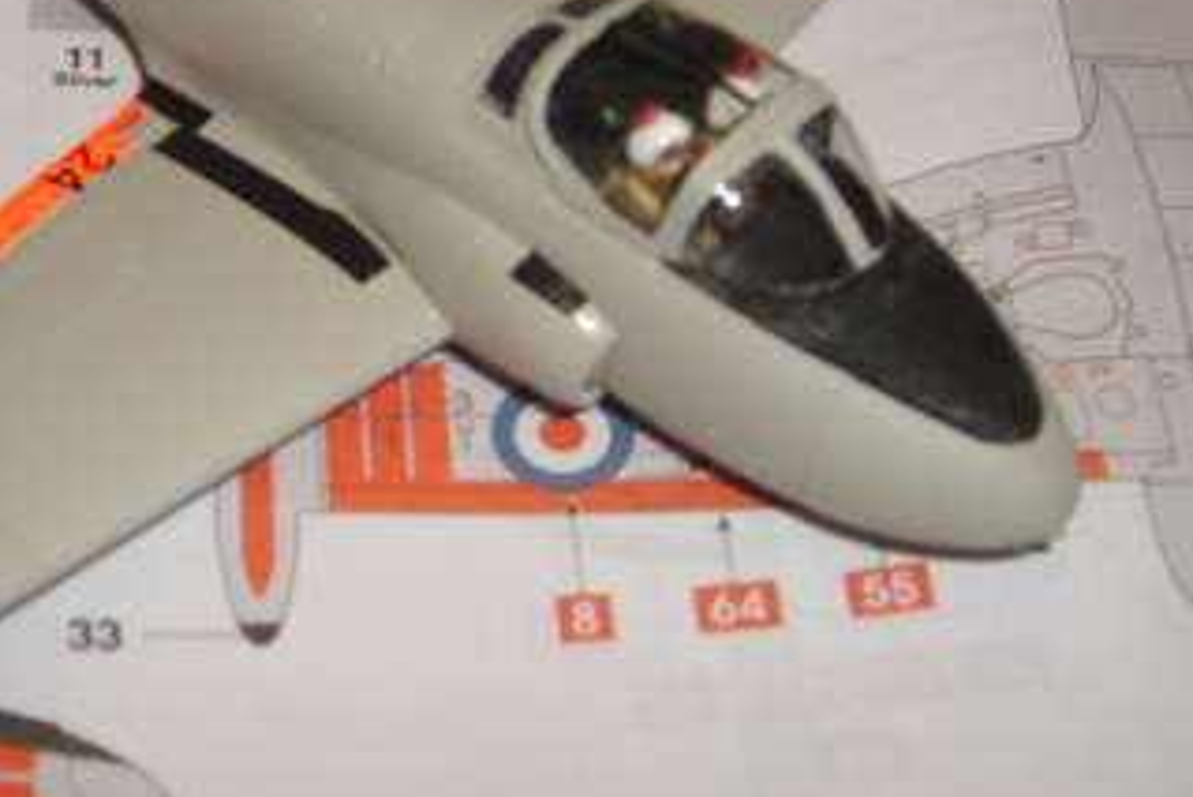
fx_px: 2420
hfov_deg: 27.4
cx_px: 355
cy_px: 183
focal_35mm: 73
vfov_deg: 18.6
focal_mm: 5.8
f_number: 2.8
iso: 100
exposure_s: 1/45
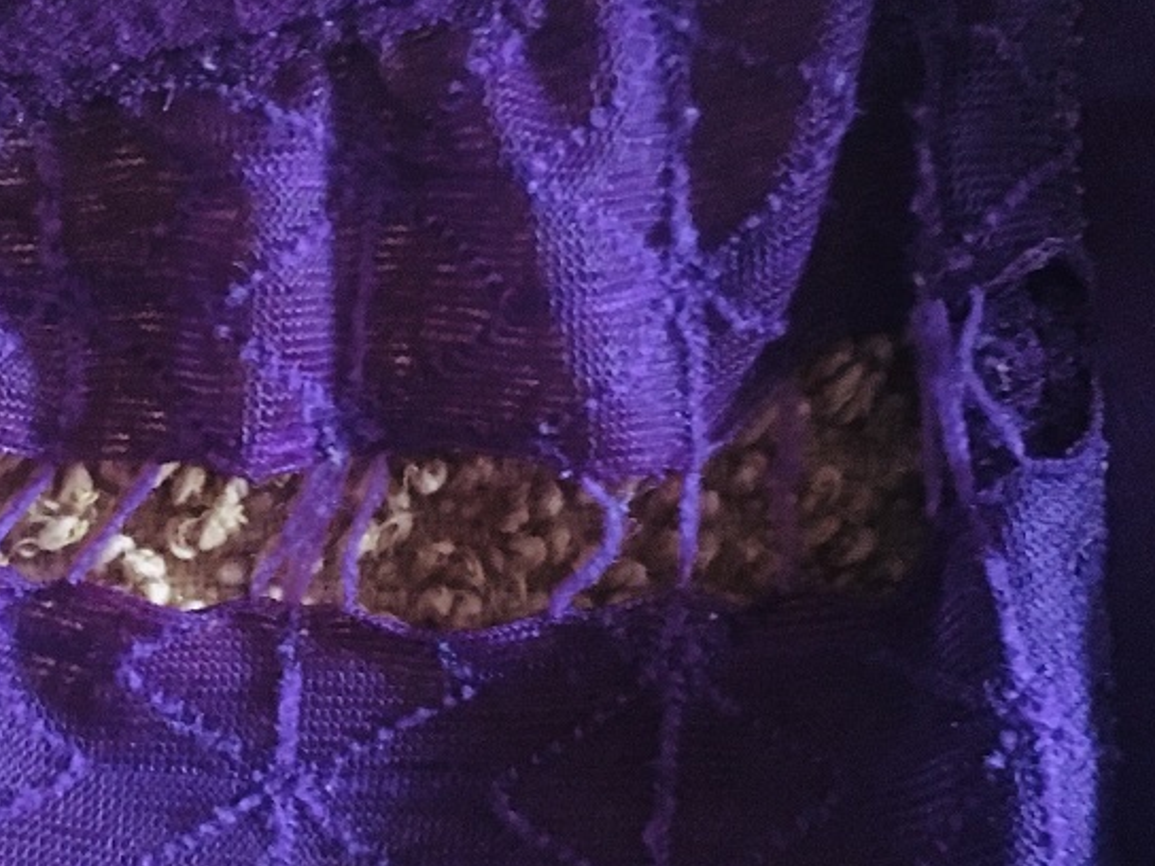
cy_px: 497
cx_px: 285
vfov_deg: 22.9
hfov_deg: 29.8
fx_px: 2135
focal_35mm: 64
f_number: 2.2
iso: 800
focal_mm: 4.15
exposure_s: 1/15
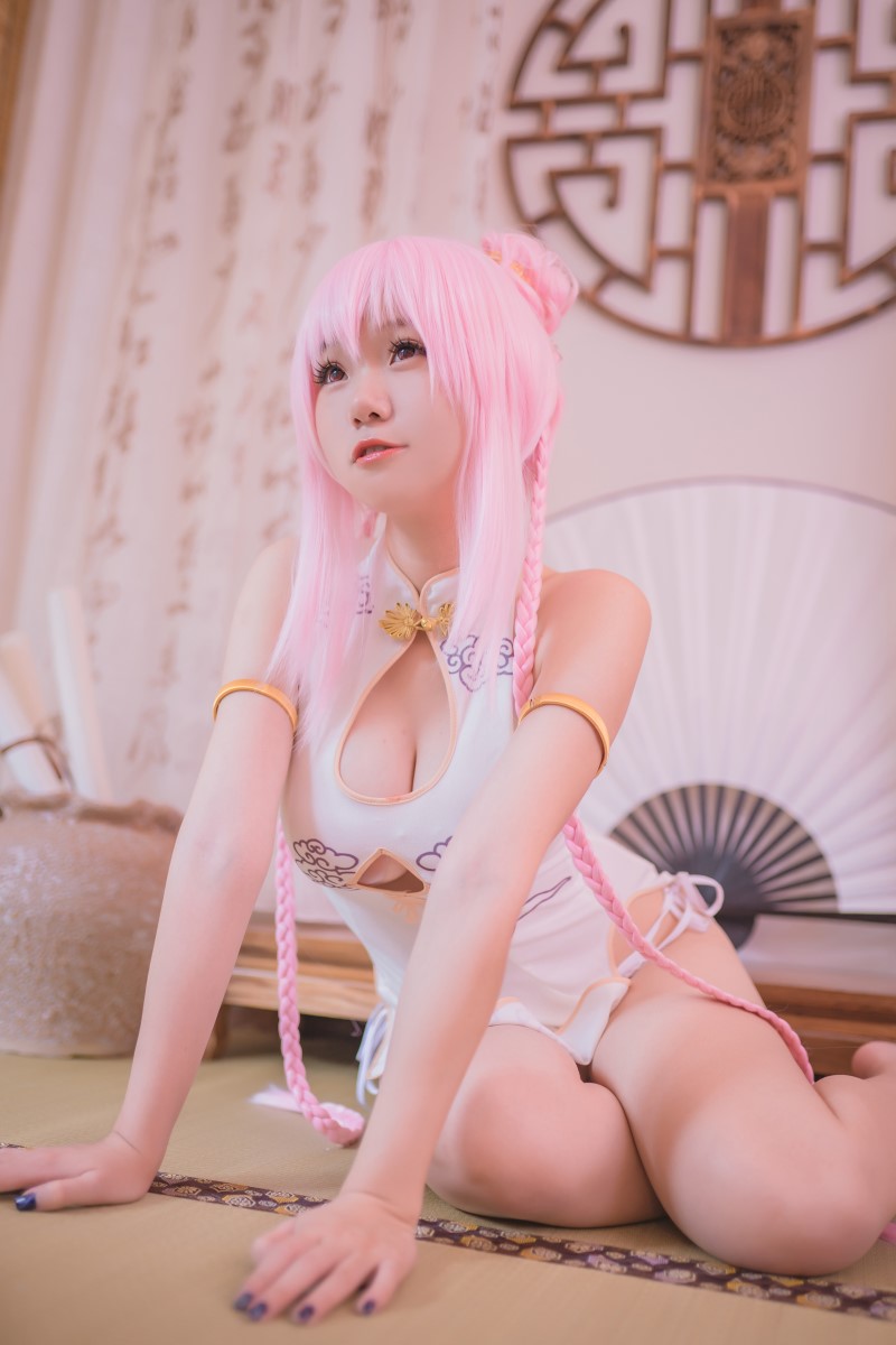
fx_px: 1307
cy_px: 672
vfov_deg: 54.4
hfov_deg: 37.9
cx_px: 448
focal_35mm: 35
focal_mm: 35
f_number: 1.8
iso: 500
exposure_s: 1/100
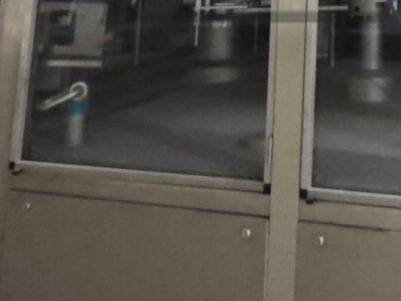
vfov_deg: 16.9
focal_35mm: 72
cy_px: -239
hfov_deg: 23.8
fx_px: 835
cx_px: 522
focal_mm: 2.16
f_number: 2.2
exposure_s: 1/16.7
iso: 3200
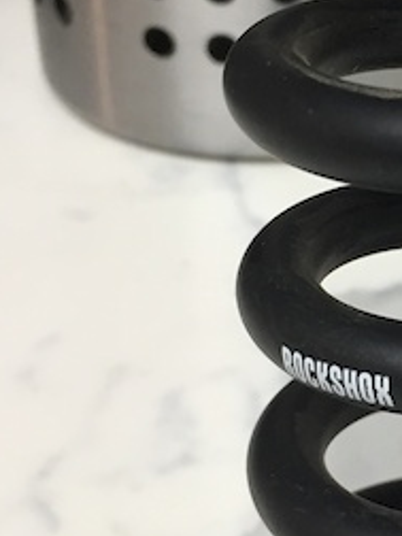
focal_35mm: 92
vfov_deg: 21.3
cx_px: 549
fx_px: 1425
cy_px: 257
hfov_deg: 15.2
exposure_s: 1/30
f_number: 2.2
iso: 80
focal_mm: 4.15
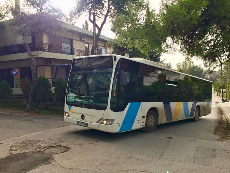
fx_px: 193
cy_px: 86
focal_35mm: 29
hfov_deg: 61.6
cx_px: 115
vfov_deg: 48.2
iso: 32
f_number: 2.2
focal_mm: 4.15
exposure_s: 1/565
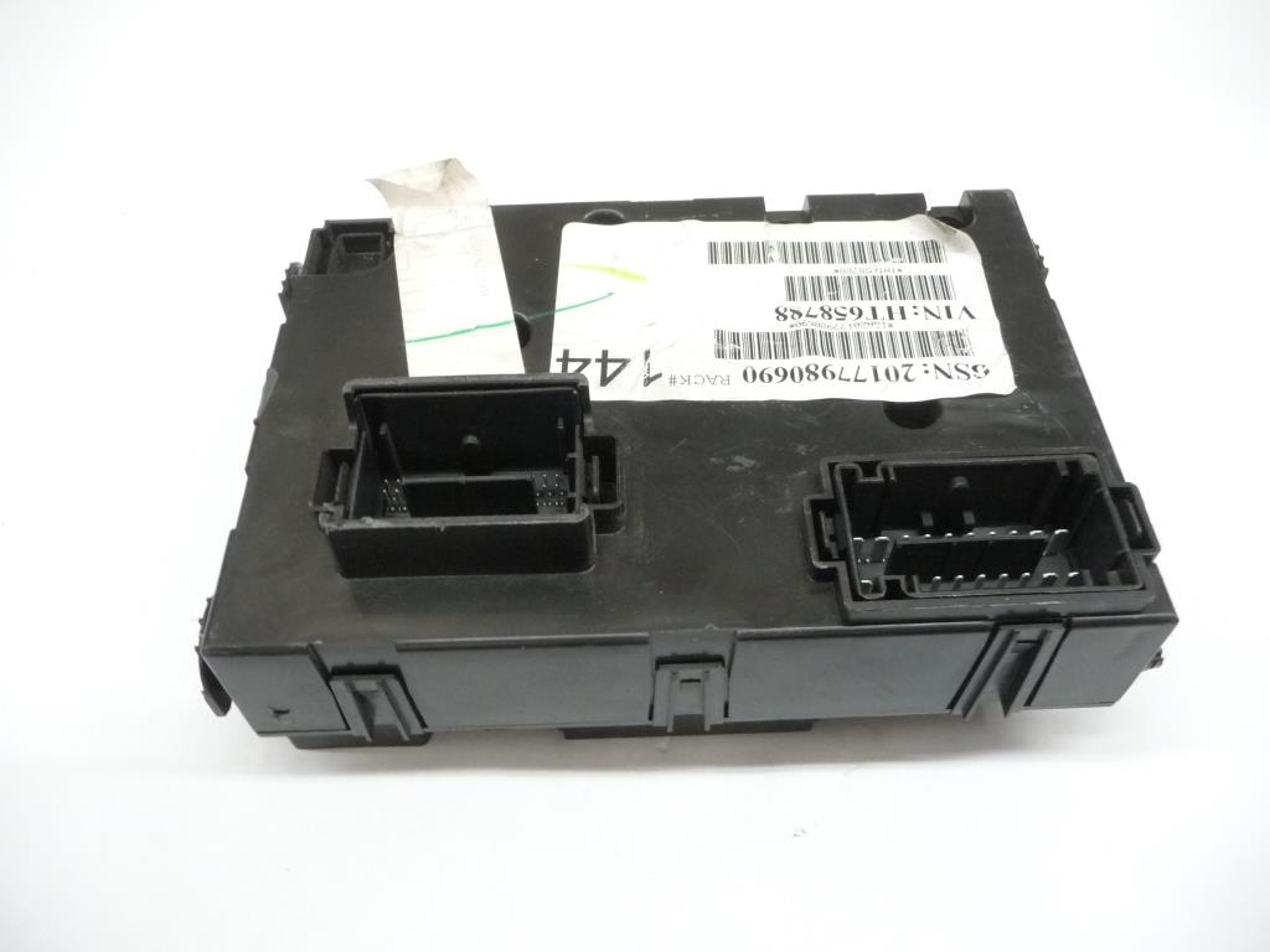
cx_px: 635
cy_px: 476
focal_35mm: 28
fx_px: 1027
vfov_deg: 49.7
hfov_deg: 63.4
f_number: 3.3
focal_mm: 4.7
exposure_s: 1/25
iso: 400
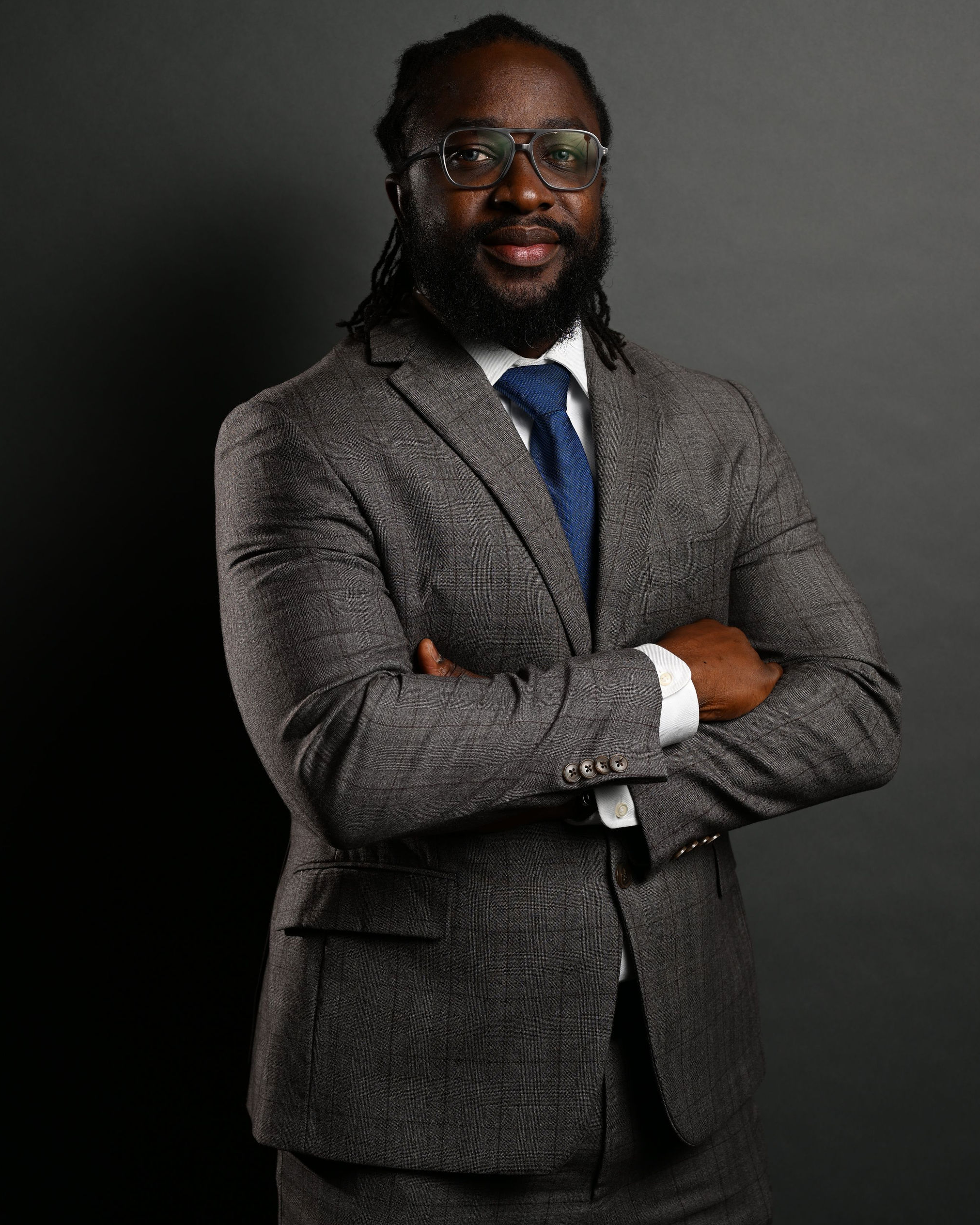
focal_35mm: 57
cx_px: 490
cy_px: 646
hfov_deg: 26.7
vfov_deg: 33.0
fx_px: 2067
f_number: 5.6
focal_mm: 50
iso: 100
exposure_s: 1/125
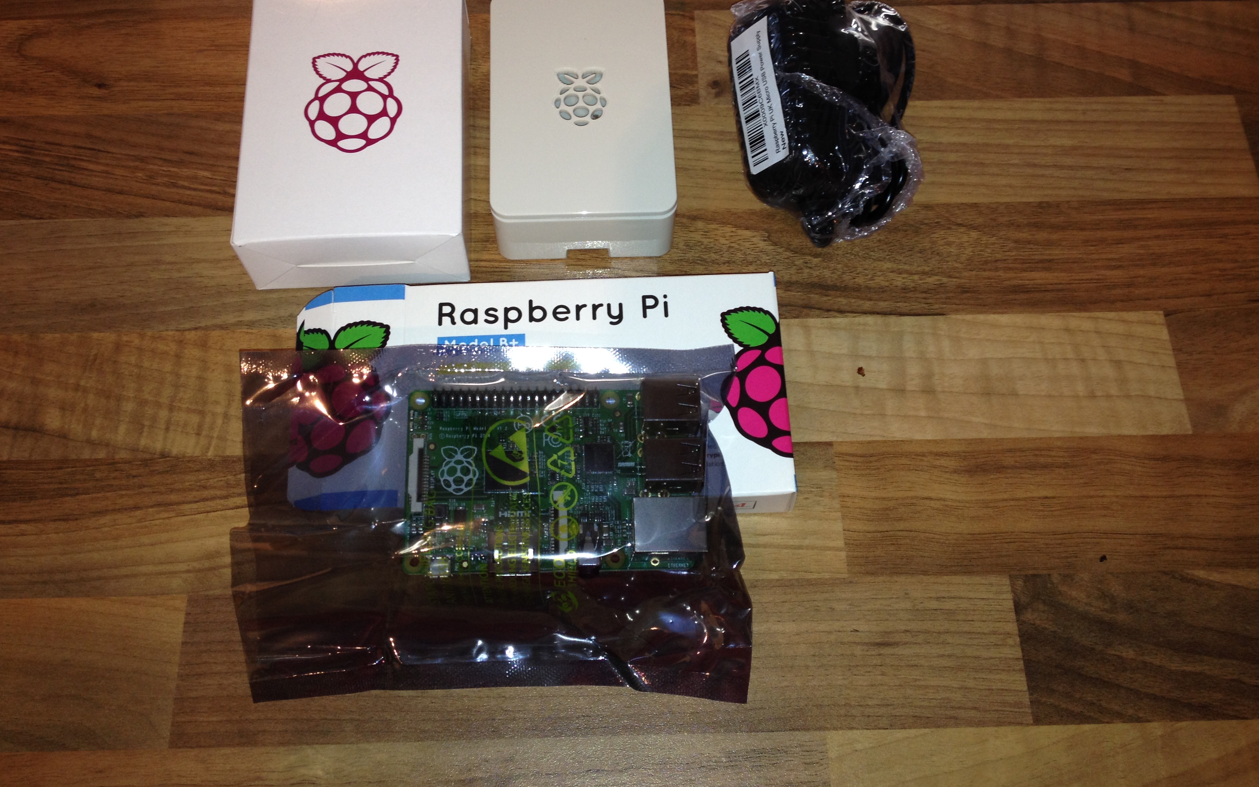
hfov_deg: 51.5
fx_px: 1304
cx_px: 626
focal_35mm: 38
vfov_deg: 33.6
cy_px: 356
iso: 50
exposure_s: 1/41
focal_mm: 4.28
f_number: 2.4
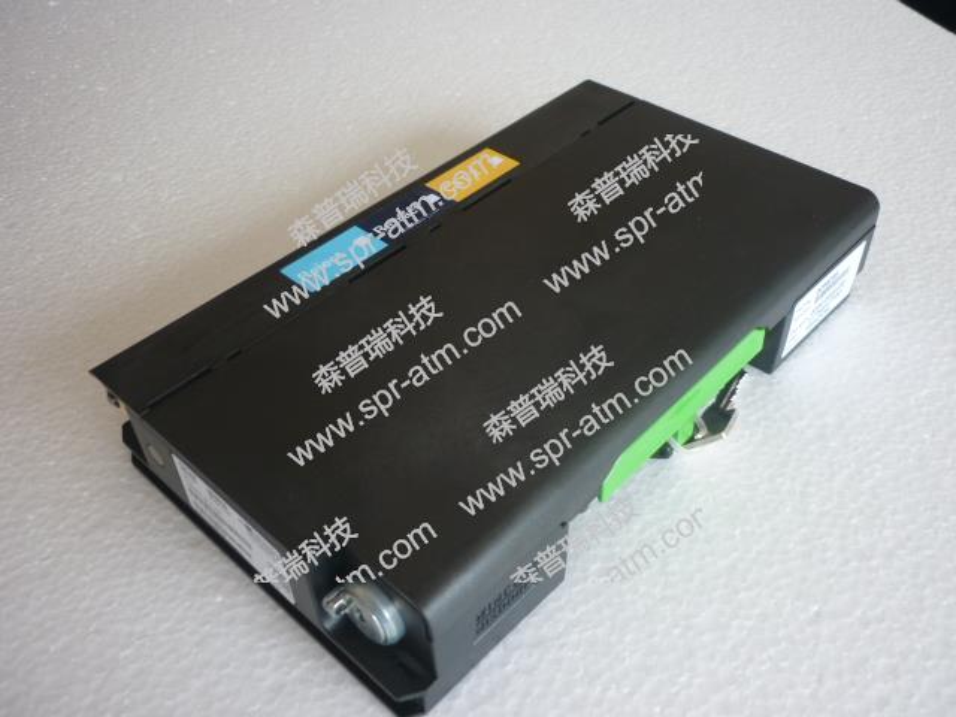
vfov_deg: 42.9
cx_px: 478
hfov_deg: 55.4
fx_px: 911
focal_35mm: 33
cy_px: 358
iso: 80
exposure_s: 1/80
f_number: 2.8
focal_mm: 5.5
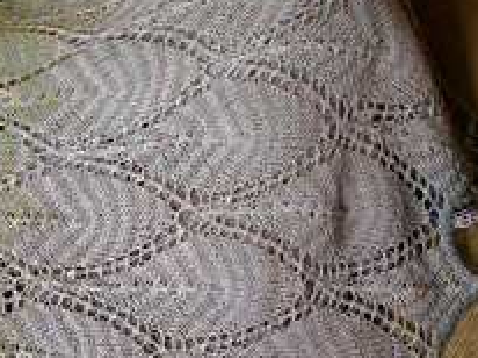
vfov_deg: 16.3
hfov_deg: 21.3
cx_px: 44
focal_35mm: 90
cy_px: 273
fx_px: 1241
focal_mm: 7.6
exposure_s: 1/20
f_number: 2.6
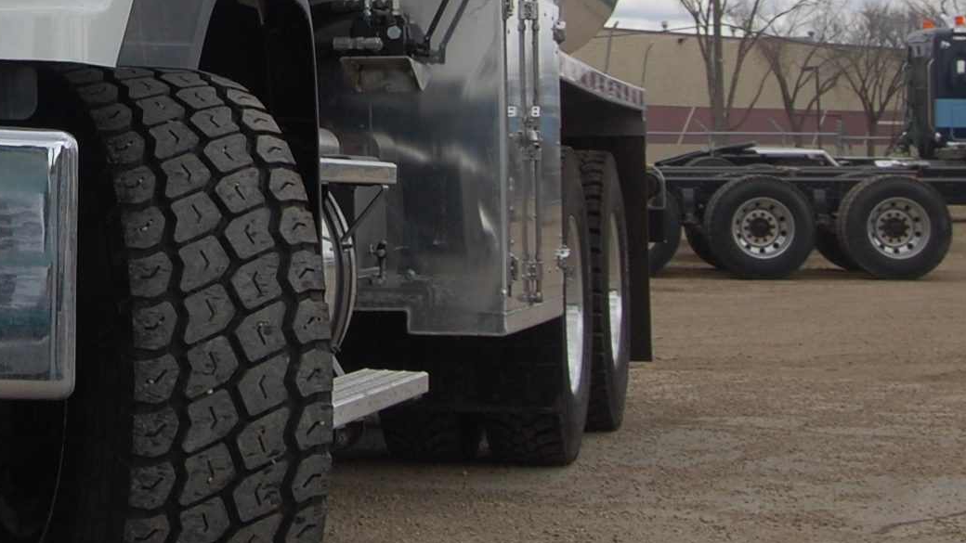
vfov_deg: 10.9
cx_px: -162
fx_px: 2792
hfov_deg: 18.7
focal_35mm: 109
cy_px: -158
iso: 200
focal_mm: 24
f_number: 9
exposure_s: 1/320
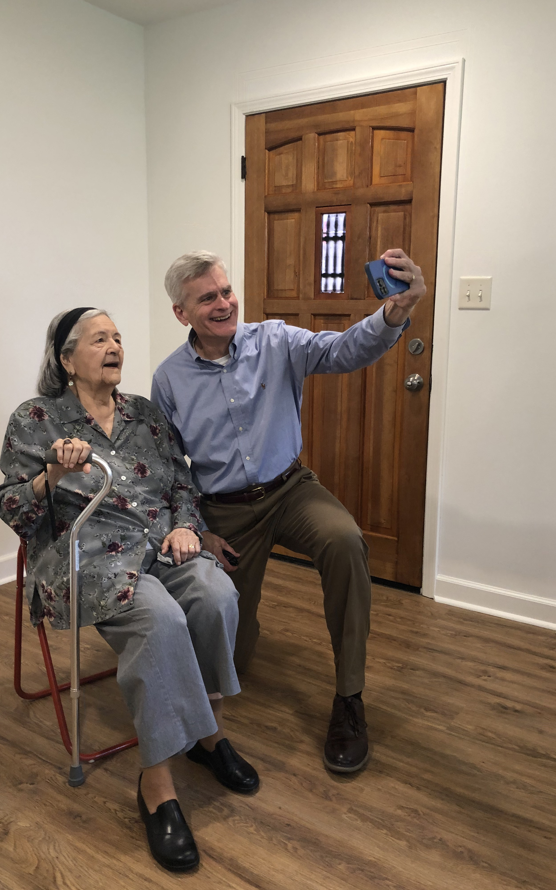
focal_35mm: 30
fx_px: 727
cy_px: 442
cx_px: 254
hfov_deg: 41.8
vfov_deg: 62.9
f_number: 1.8
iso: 50
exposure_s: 1/17
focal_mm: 4
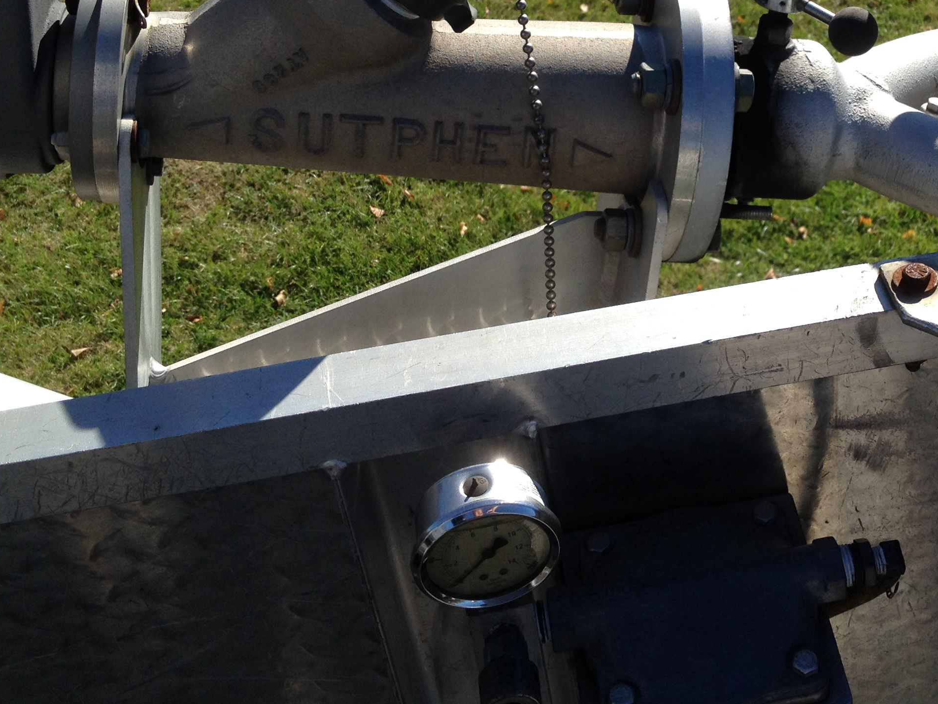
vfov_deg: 24.0
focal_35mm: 60
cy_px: 118
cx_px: 680
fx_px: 1626
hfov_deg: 31.7
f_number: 2.4
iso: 50
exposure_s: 1/1175
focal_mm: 4.28
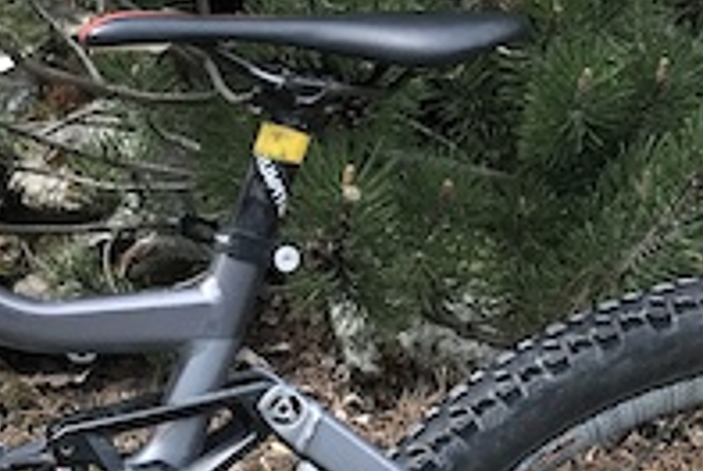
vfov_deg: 11.5
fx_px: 2308
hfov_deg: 16.7
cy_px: 546
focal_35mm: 118
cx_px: -107
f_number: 1.8
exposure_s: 1/397
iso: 20
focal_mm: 3.99
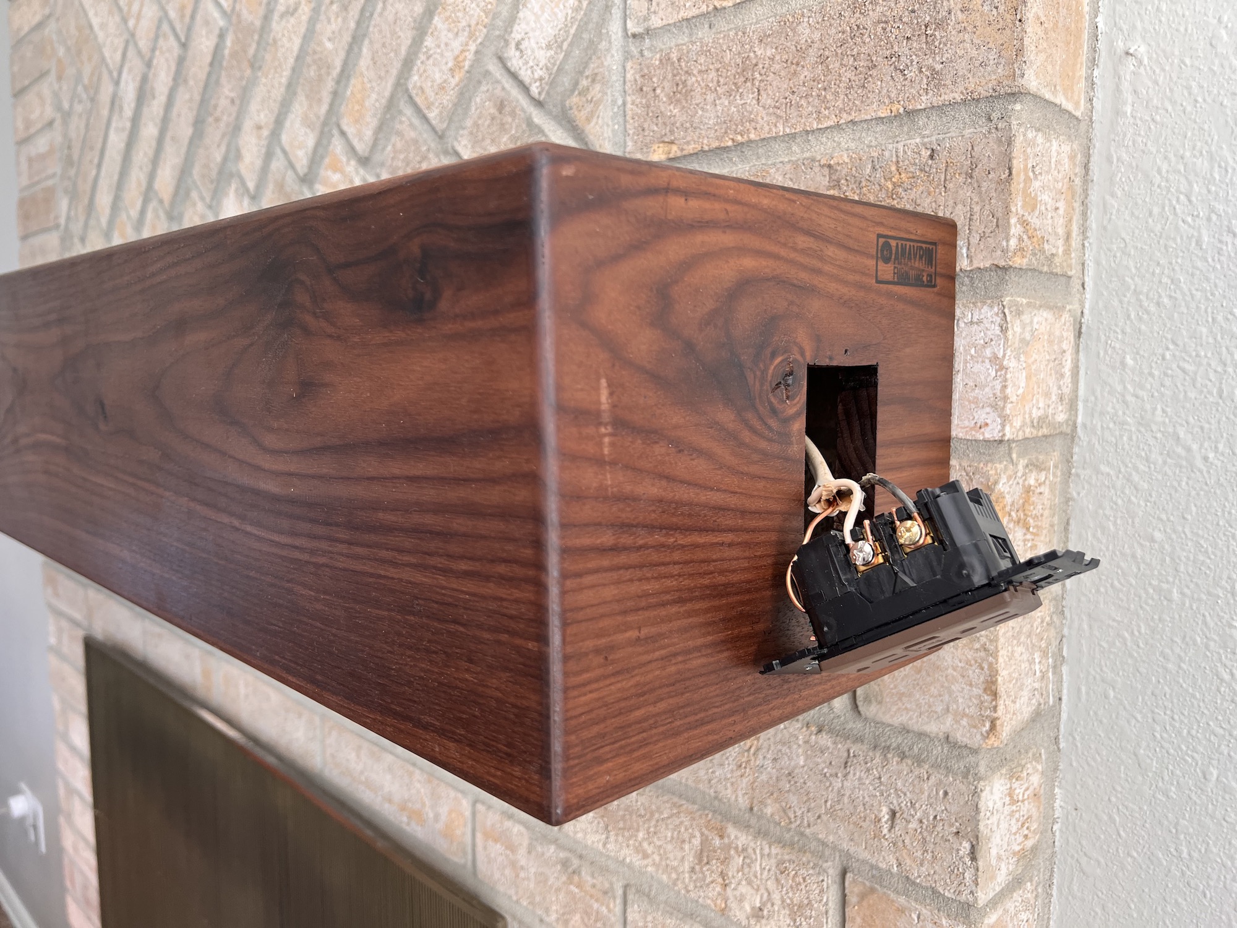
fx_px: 929
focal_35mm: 26
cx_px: 618
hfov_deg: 67.3
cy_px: 464
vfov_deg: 53.1
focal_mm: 5.7
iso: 80
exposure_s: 1/121
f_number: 1.5
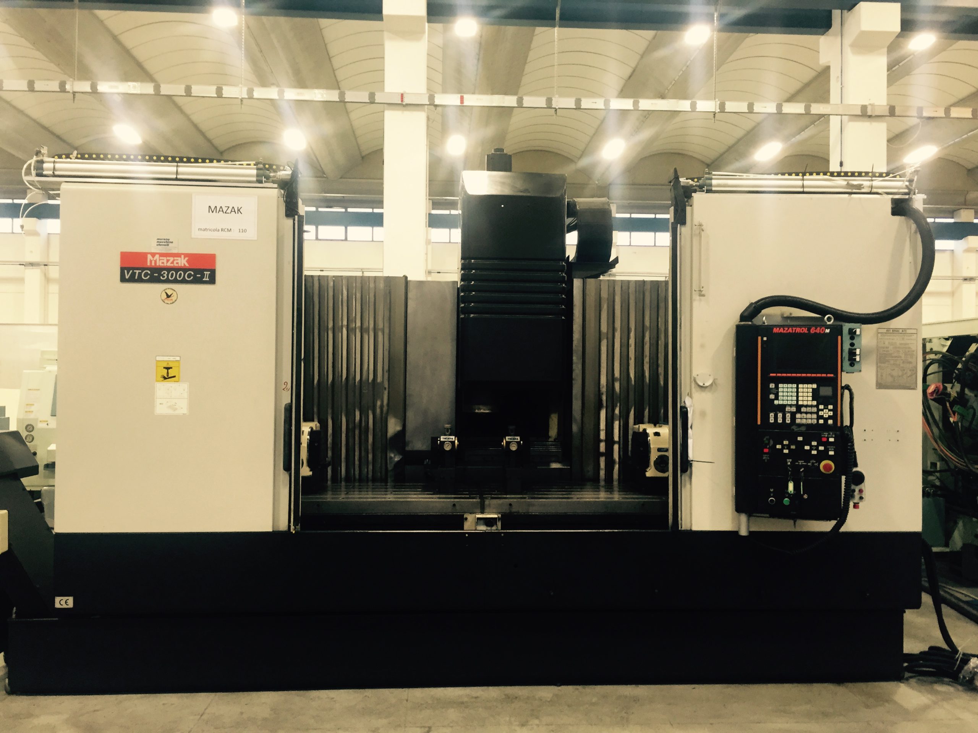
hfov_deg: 61.7
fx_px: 819
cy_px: 366
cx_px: 489
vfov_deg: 48.2
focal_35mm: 29
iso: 125
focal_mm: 4.15
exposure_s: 1/33
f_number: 2.2
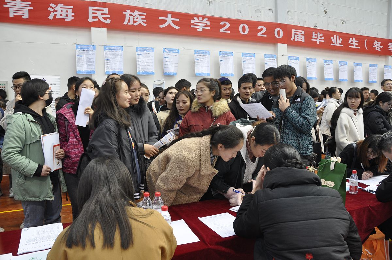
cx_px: 196
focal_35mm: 27
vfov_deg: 47.8
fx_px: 294
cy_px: 130
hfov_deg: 67.4
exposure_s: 1/30
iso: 400
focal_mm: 18
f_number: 5.6
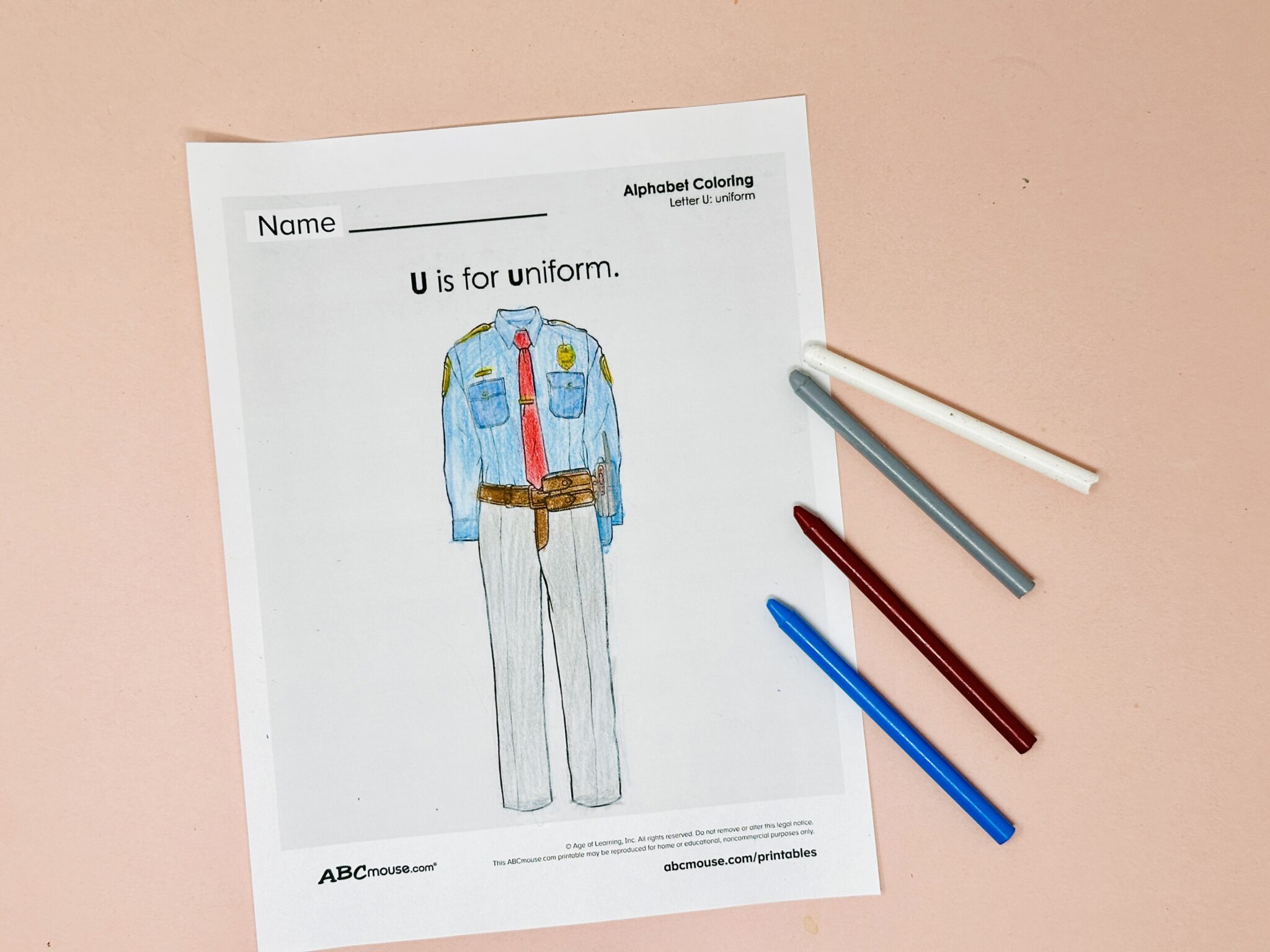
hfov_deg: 39.7
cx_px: 635
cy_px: 476
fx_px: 1761
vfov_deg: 30.3
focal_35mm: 48
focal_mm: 6.86
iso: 64
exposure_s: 1/496
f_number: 1.78
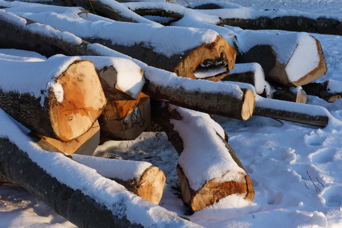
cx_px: 171
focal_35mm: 67
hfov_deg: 30.1
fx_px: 636
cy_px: 114
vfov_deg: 20.3
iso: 125
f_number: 5.6
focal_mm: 25.02
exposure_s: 1/320
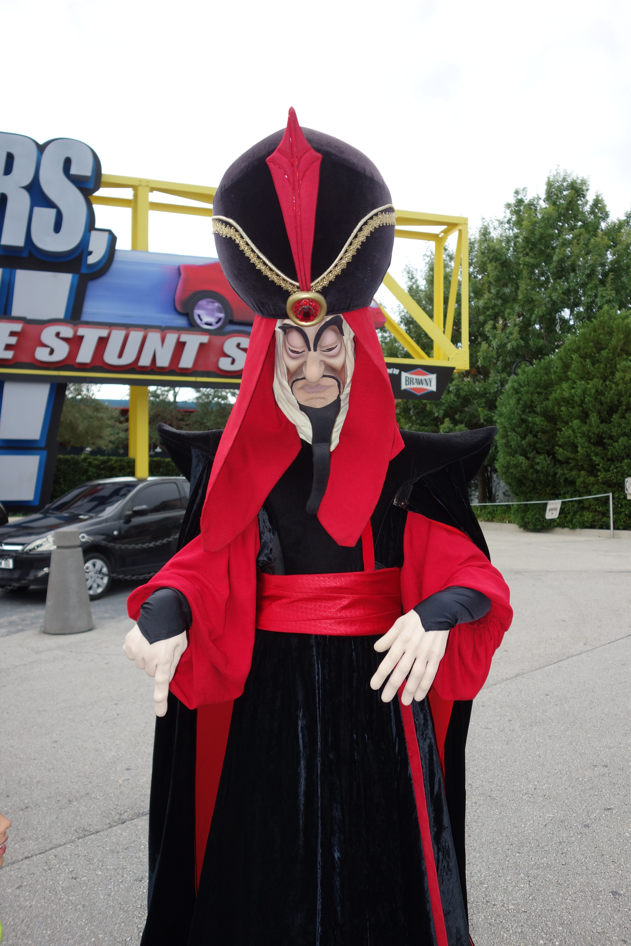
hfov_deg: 42.3
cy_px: 473
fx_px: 815
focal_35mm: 31
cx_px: 316
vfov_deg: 60.3
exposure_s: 1/100
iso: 125
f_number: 2.8
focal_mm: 11.46
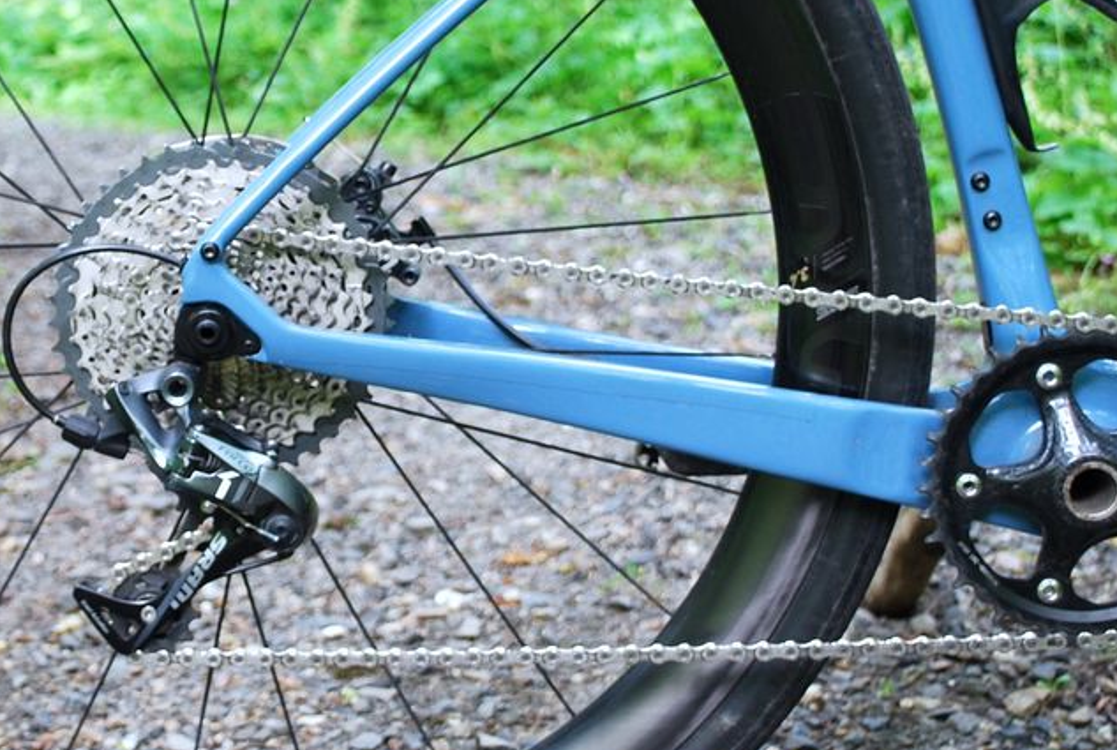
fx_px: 2829
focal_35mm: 91
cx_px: 249
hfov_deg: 22.1
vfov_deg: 15.1
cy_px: 264
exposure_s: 1/30
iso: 200
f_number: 4.8
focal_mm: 30
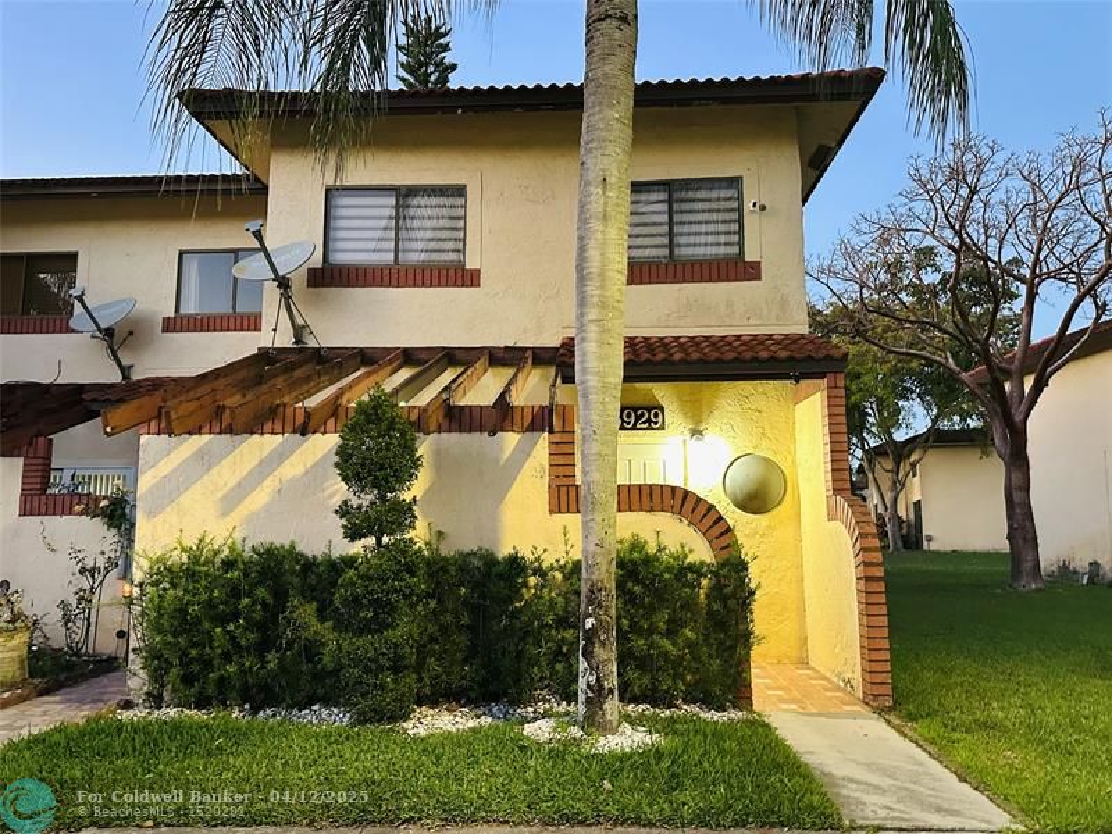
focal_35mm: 24
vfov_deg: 56.8
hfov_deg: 71.6
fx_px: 771
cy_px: 417
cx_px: 556
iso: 640
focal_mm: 6.86
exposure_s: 1/40
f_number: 1.78
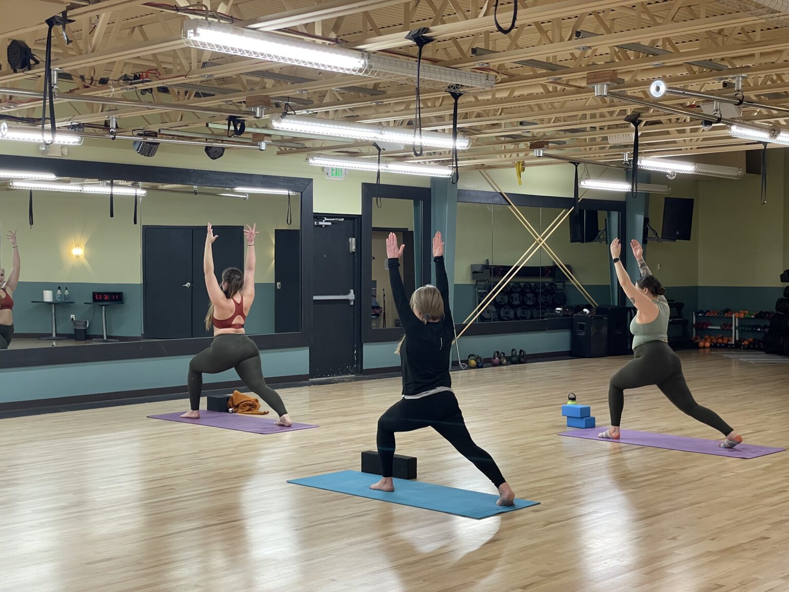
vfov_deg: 28.0
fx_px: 1185
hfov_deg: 36.8
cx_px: 394
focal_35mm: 52
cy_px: 296
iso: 160
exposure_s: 1/60
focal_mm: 6
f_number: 2
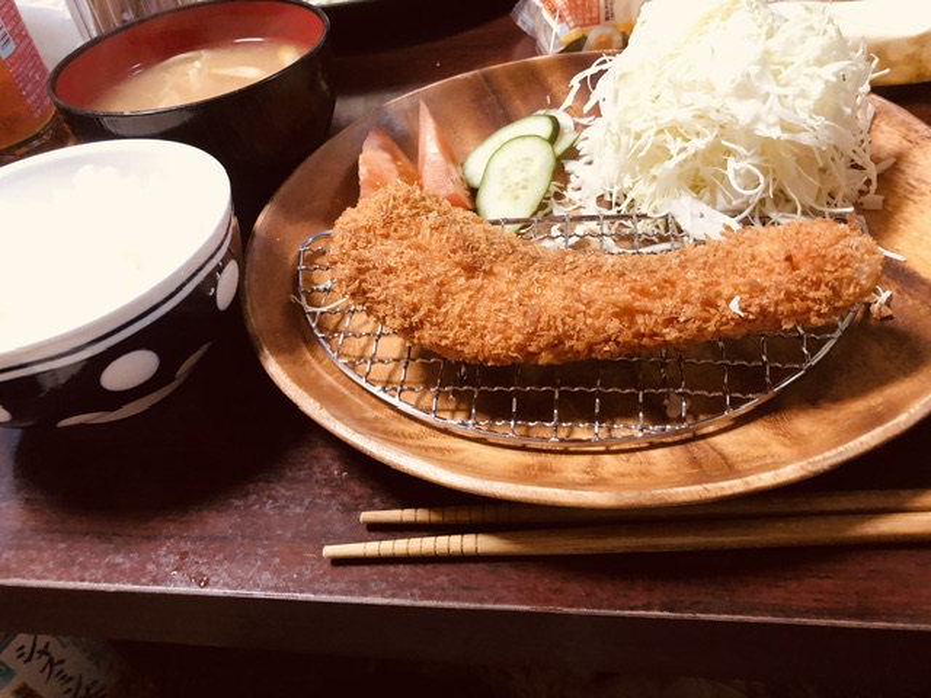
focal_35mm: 28
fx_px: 753
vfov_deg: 49.7
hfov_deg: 63.4
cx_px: 466
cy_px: 349
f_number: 1.8
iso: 80
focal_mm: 3.99
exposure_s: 1/8
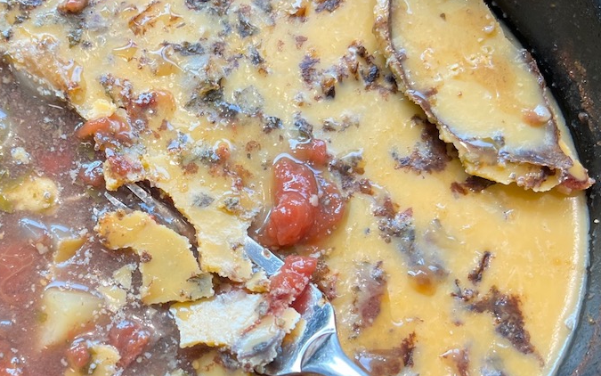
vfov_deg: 26.3
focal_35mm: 49
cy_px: 176
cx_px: 124
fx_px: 803
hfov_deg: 39.5
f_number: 1.5
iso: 50
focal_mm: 5.7
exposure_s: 1/120
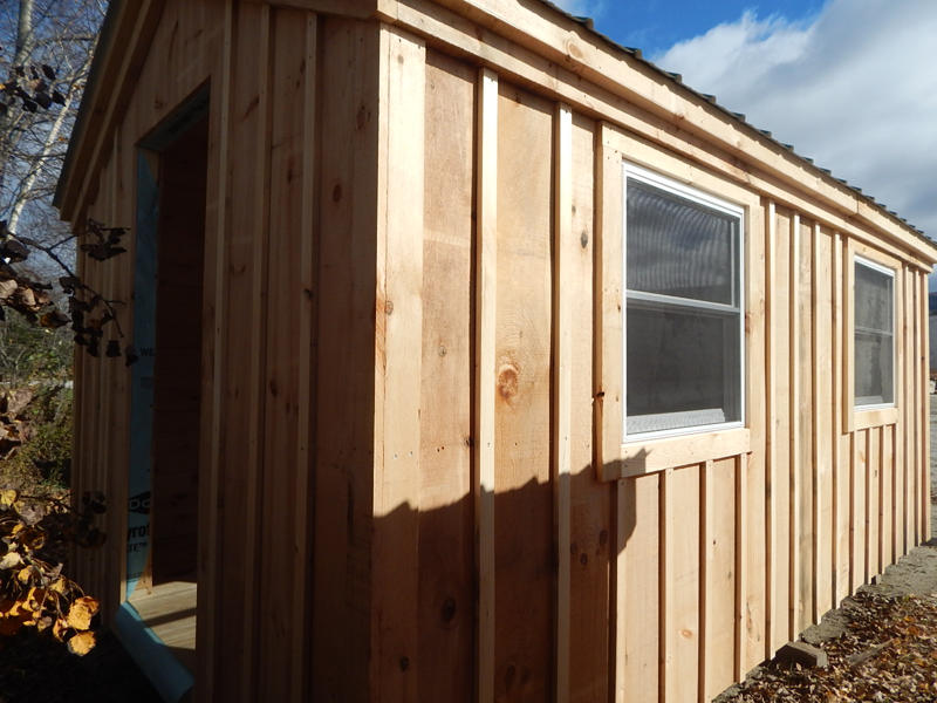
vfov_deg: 61.1
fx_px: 596
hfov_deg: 76.4
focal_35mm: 22
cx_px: 468
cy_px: 352
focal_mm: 4
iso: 125
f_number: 6
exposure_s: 1/800
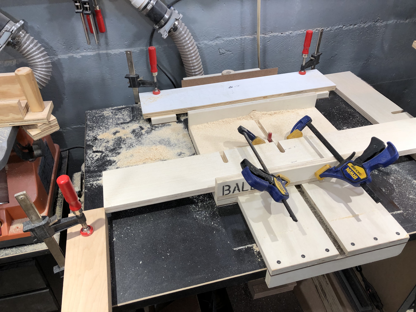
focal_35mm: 28
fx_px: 336
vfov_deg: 49.7
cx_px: 208
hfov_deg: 63.4
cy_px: 156
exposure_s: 1/40
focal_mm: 3.99
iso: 25
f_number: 1.8
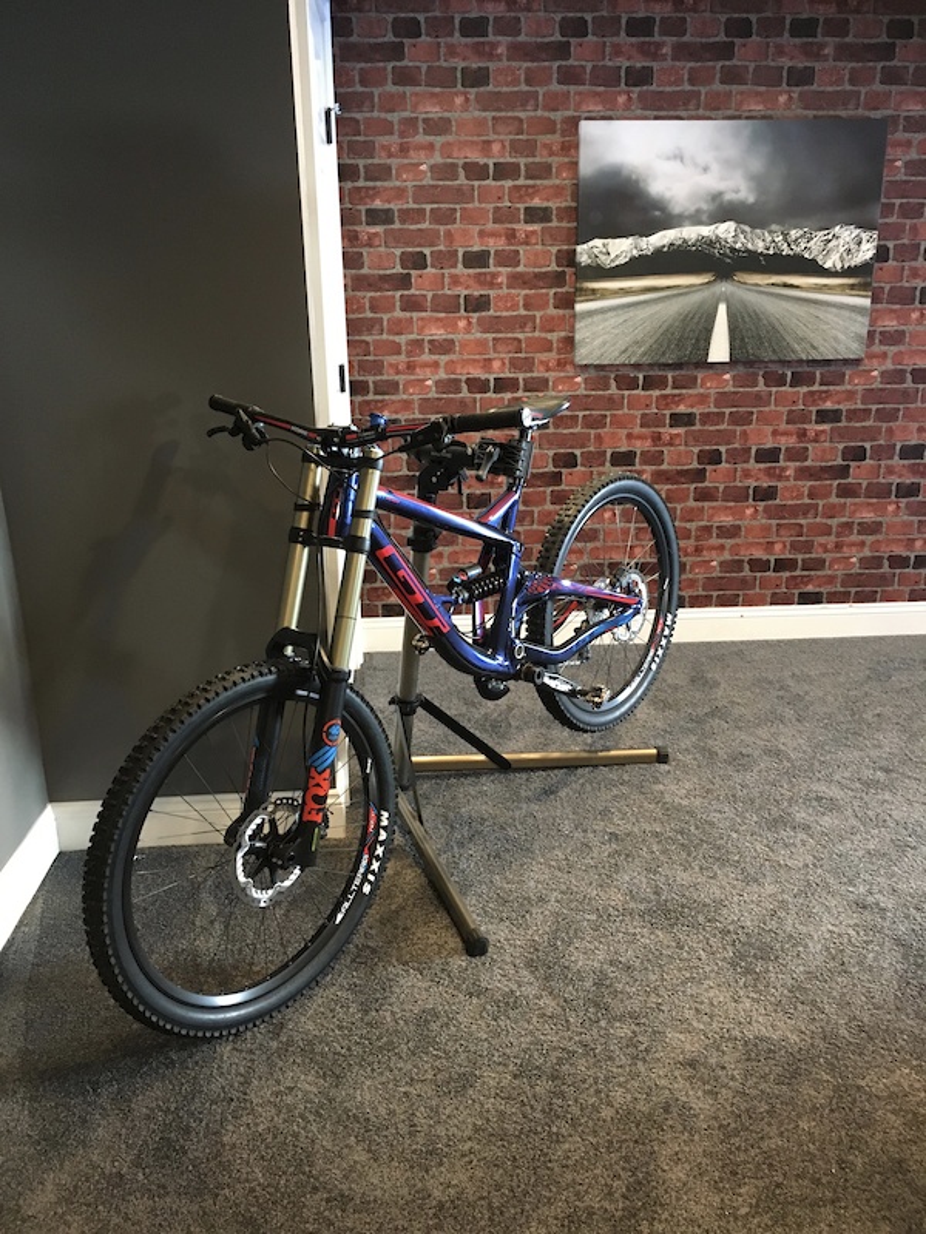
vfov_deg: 61.7
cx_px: 463
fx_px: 1034
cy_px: 617
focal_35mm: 29
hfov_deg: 48.2
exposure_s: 1/20
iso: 200
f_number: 2.2
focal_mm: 4.15
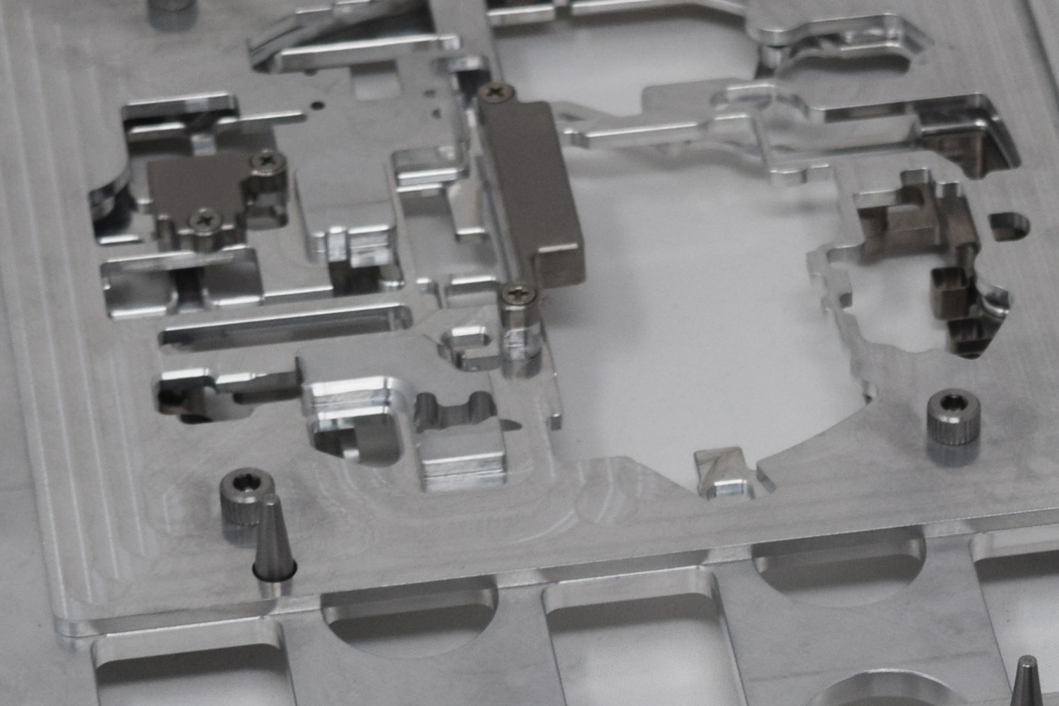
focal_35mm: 60
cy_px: 353
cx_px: 530
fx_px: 1765
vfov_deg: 22.6
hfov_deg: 33.4
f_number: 7.1
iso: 400
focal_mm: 40
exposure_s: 1/200
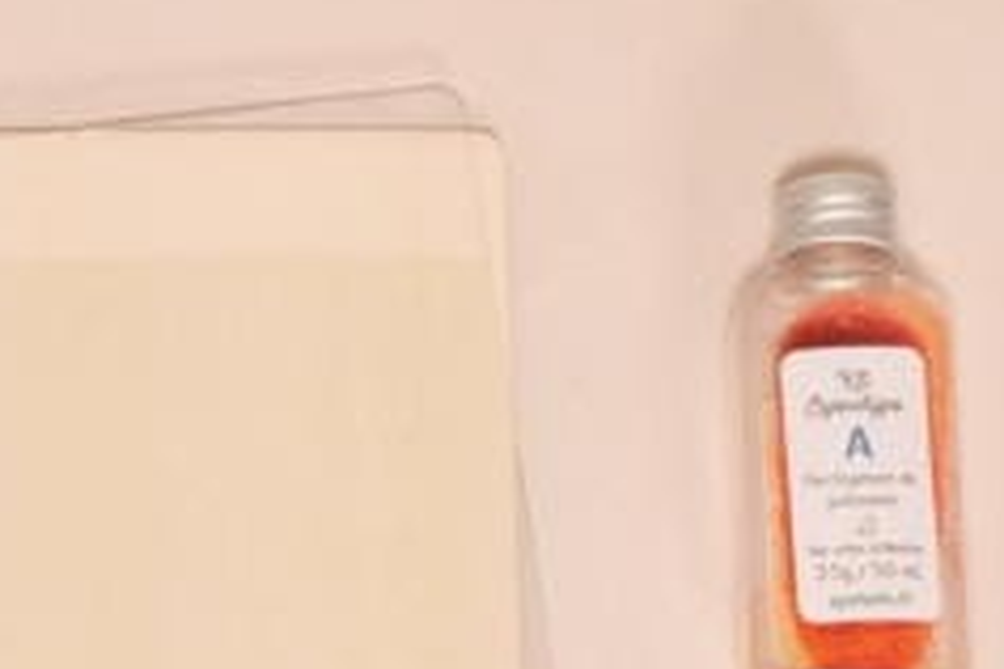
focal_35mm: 219
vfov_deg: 6.1
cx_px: 491
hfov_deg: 9.4
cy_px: 1258
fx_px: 6107
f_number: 8
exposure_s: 1/30
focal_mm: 35.8
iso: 800
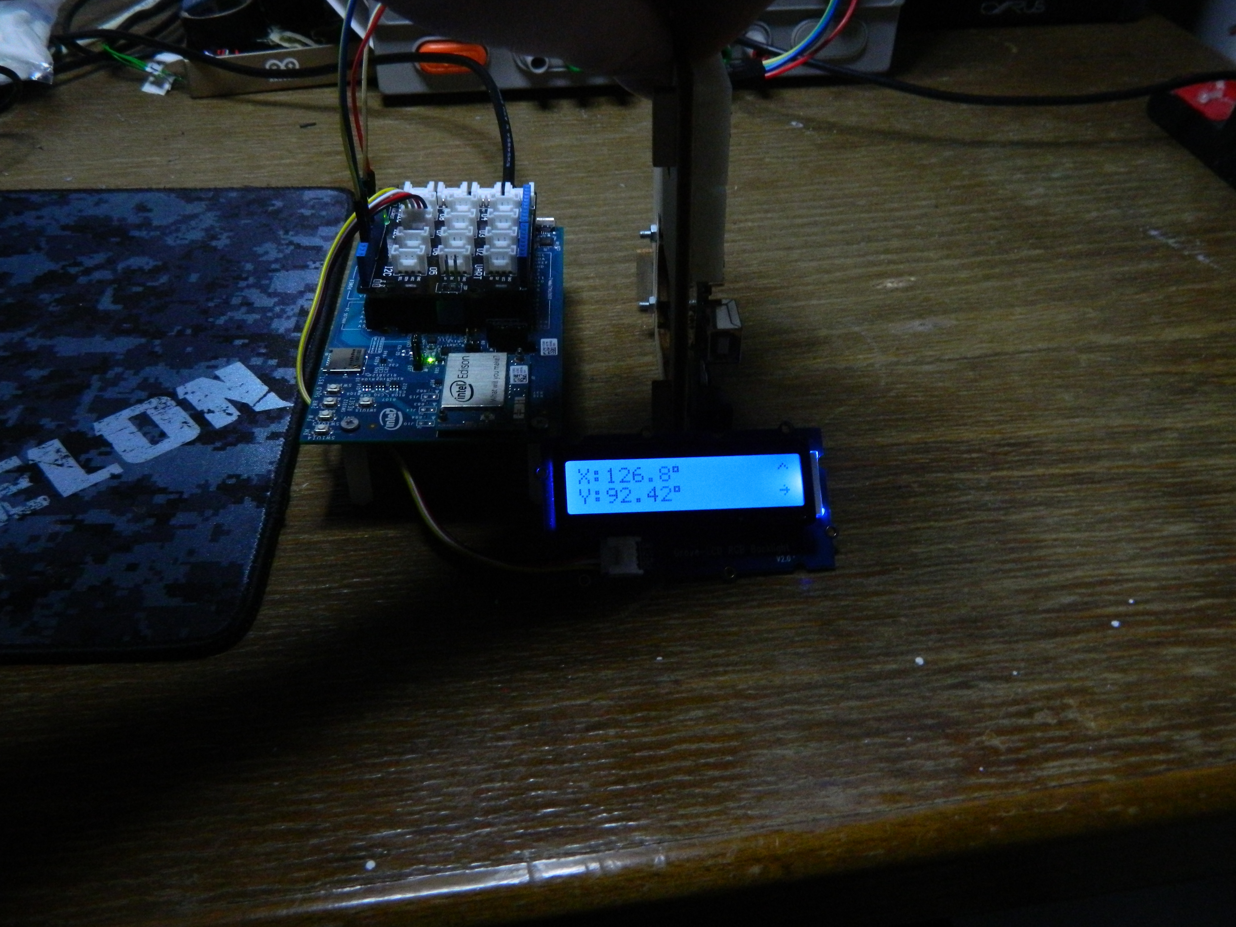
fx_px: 1107
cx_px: 618
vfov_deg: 45.4
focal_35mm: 31
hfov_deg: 58.4
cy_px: 464
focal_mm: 5.6
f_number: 3.2
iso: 400
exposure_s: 1/100
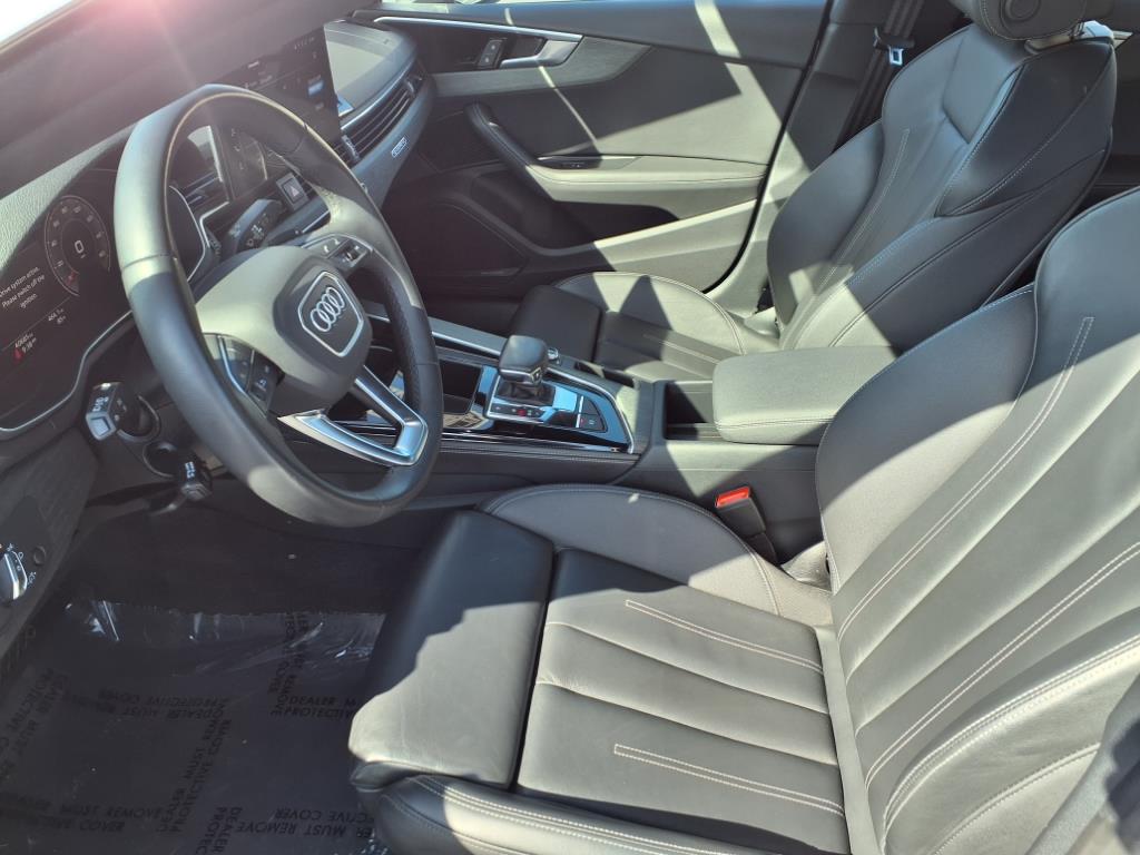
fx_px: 889
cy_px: 428
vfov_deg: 51.4
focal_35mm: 27
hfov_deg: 65.3
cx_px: 570
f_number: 1.9
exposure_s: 1/217
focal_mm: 3.58
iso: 40
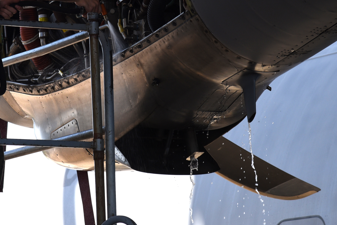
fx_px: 2547
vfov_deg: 5.1
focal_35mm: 272
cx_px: 144
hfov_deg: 7.6
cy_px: 39
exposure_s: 1/500
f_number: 5.6
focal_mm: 120
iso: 320
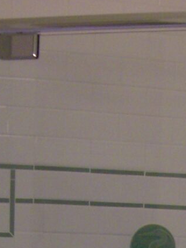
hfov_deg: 8.5
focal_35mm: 171
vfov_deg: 10.9
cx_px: 280
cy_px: 437
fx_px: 1226
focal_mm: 7.9
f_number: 2.8
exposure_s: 1/100
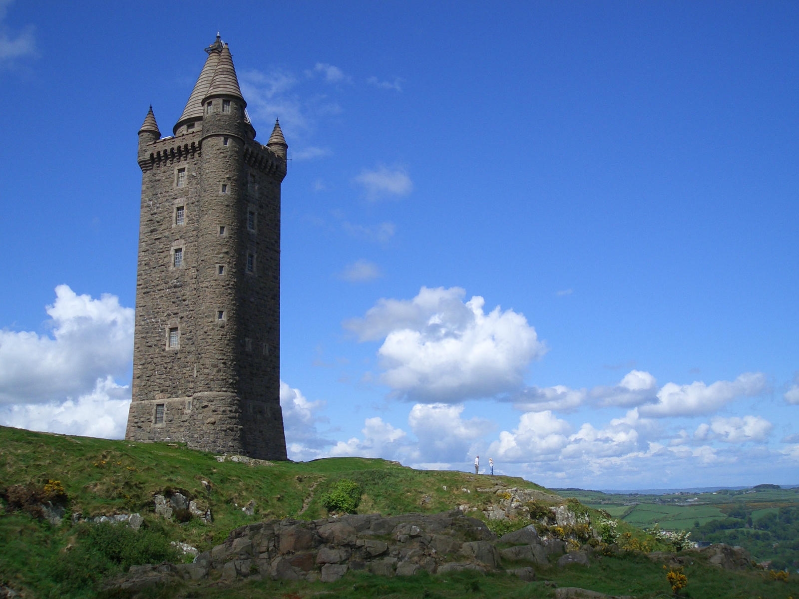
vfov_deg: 39.7
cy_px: 300
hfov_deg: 51.4
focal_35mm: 36
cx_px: 400
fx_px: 831
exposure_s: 1/800
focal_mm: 4.8
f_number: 4
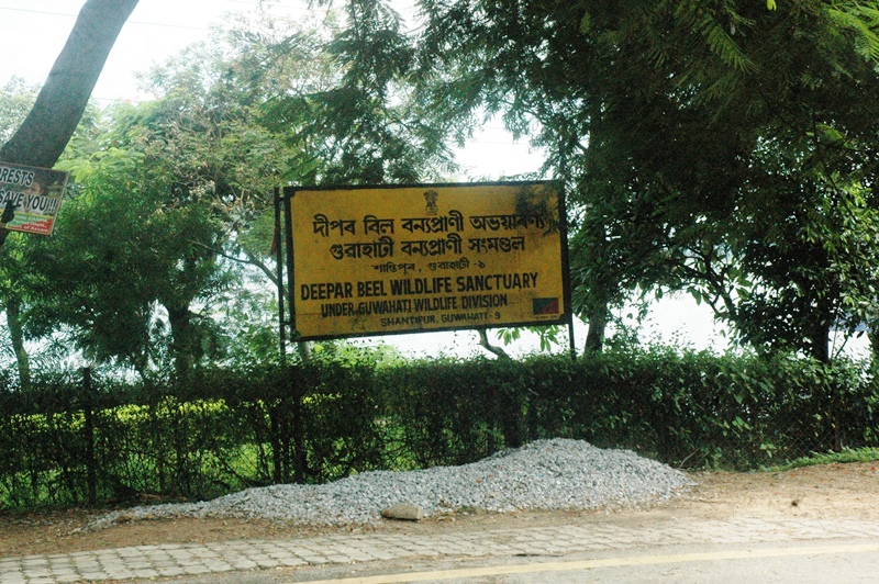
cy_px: 292
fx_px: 1464
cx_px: 440
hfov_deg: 33.4
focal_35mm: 60
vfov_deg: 22.6
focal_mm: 40
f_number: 13
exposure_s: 1/500
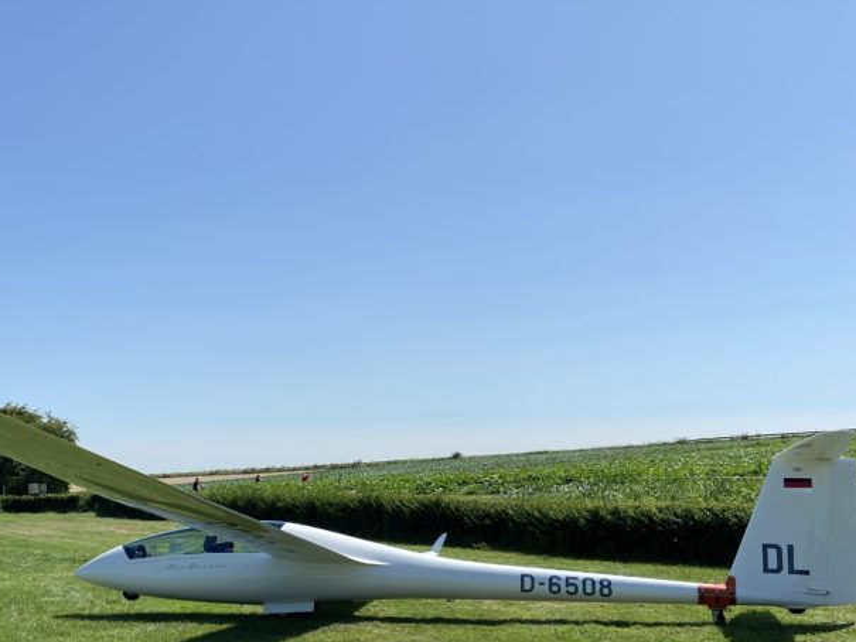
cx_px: 204
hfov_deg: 41.5
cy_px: 440
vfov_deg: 32.5
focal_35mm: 44
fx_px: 1088
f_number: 1.8
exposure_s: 1/4115
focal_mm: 4.25
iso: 32
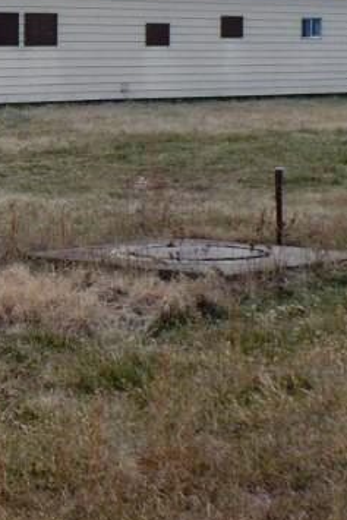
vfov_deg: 16.2
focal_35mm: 126
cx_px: -346
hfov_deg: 10.1
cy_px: 166
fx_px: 1820
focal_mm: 6.1
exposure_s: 1/160
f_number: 2.8
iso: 100
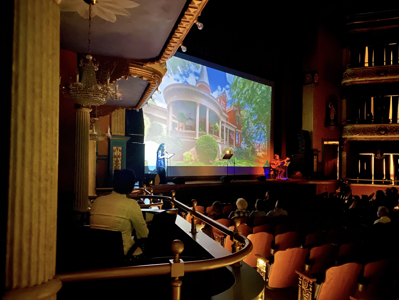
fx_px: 323
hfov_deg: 63.4
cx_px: 214
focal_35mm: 28
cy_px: 155
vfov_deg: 49.7
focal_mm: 4.25
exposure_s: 1/2
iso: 800
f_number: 1.8
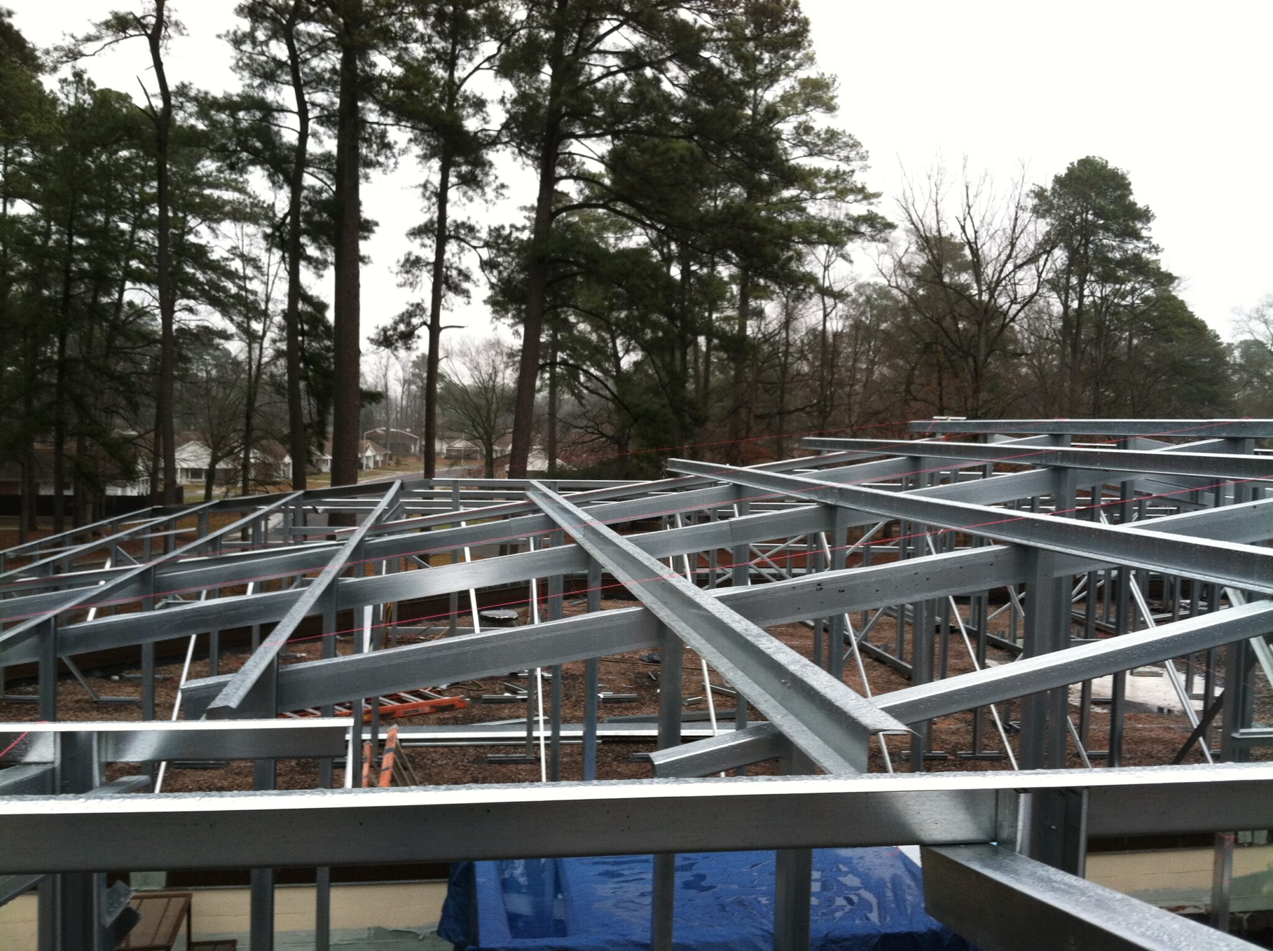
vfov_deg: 40.6
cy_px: 476
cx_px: 636
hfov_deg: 52.7
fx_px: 1285
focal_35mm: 35
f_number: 2.8
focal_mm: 3.85
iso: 100
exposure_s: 1/60
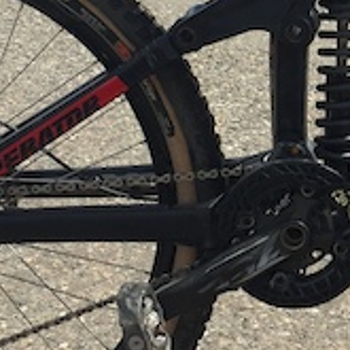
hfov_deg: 13.6
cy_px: 21
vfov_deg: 13.9
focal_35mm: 124
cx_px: 435
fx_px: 1418
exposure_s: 1/2083
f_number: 2.2
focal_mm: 4.15
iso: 32
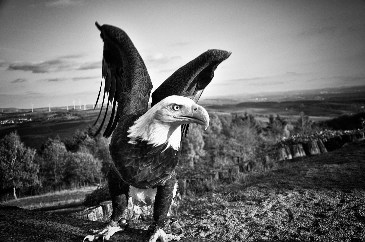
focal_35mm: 39
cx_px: 182
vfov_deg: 34.1
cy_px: 121
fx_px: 395
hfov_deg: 49.6
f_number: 4
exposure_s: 1/800
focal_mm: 26
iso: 320
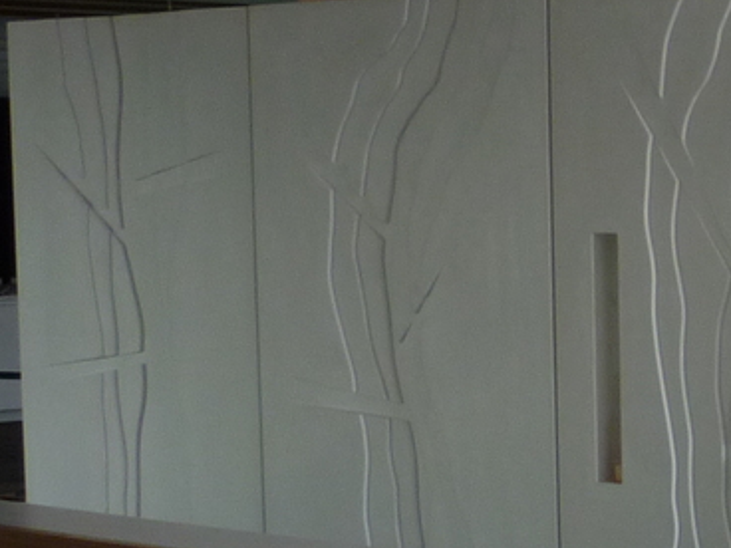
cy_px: 407
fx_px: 2724
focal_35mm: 129
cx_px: 1402
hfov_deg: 13.4
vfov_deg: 11.5
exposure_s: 1/30
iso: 100
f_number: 2.8
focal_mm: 5.5
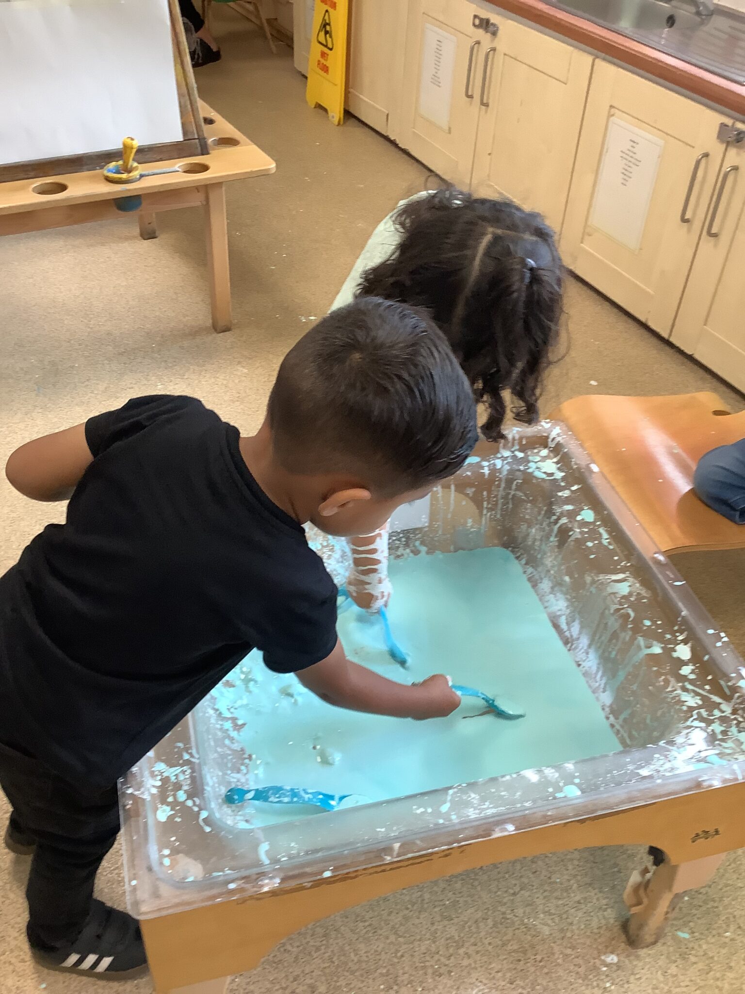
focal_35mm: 31
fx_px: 890
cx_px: 372
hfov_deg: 45.4
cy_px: 497
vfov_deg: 58.4
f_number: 2.4
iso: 125
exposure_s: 1/50
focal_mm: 3.3
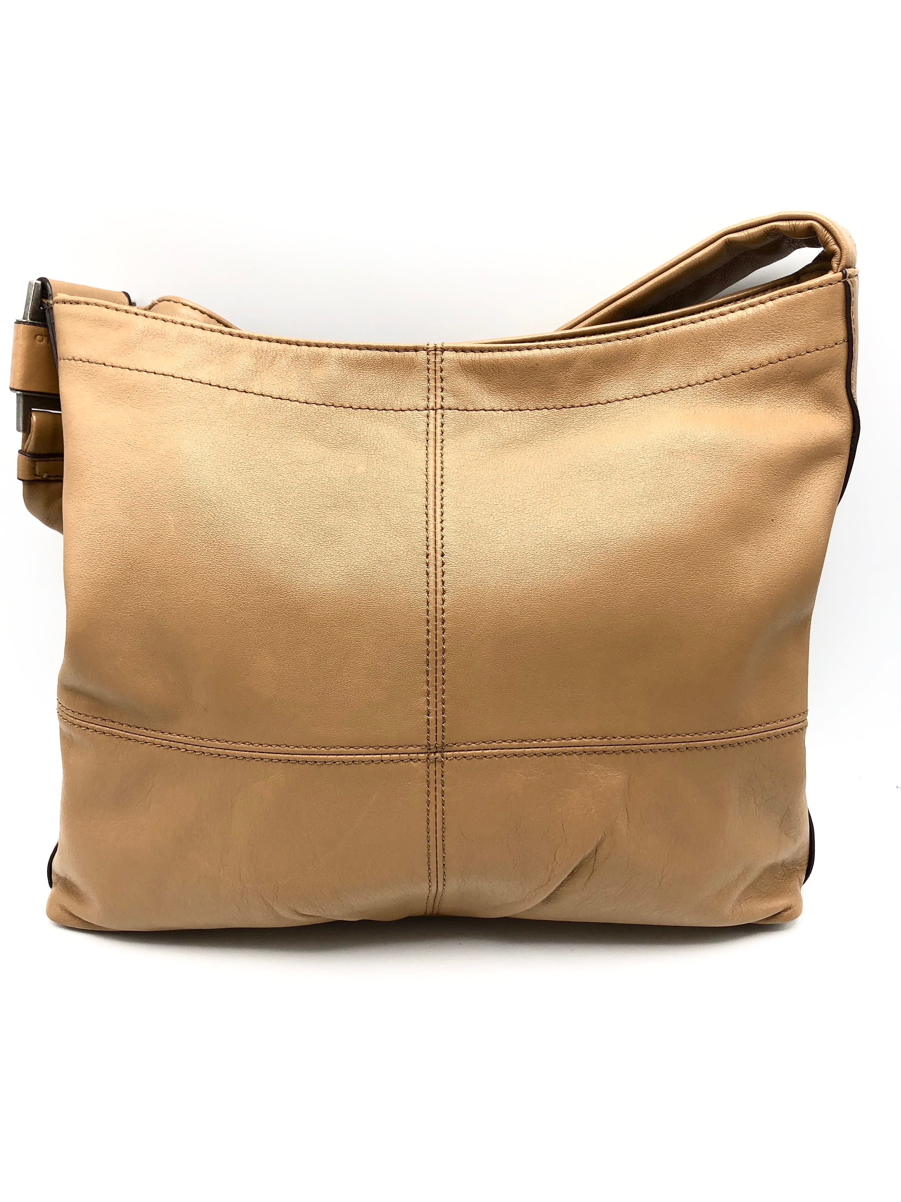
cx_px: 450
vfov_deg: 63.4
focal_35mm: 28
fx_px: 972
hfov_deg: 49.7
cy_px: 601
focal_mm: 3.99
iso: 20
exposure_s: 1/245
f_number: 1.8
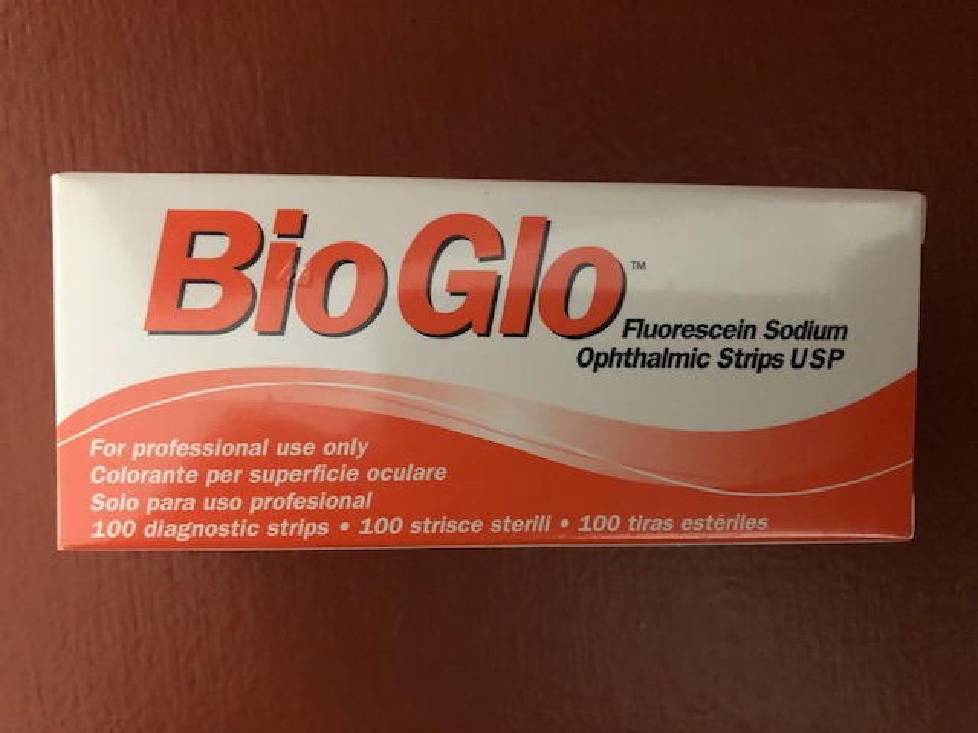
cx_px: 489
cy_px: 366
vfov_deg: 49.7
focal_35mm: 28
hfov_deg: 63.4
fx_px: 791
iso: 100
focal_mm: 3.99
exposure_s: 1/4
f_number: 1.8
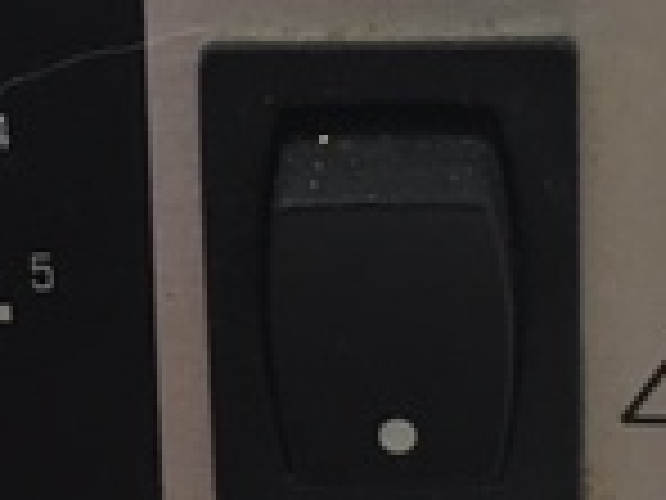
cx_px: 180
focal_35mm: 125
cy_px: 108
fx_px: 2405
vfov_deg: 11.8
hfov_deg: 15.7
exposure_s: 1/17
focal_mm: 4.15
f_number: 2.2
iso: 200
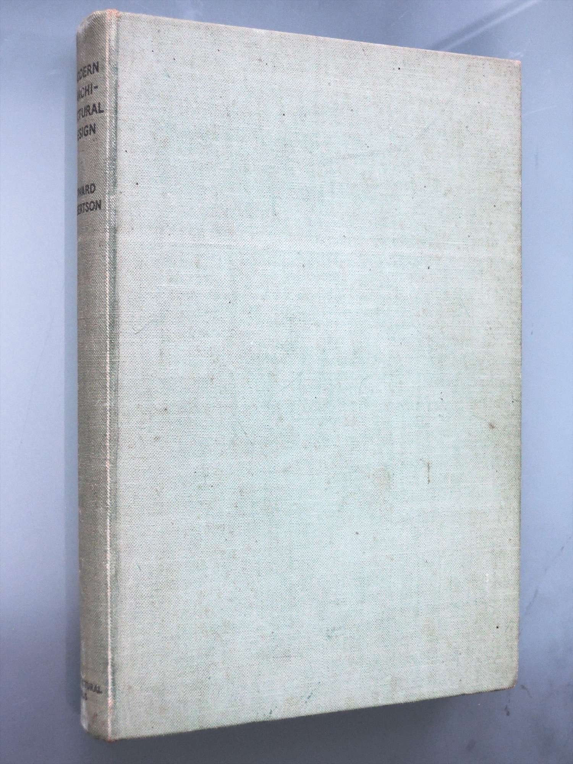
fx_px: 1104
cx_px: 286
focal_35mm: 50
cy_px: 382
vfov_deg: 38.2
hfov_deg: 29.1
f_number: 4
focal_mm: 10.7
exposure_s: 1/8
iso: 400
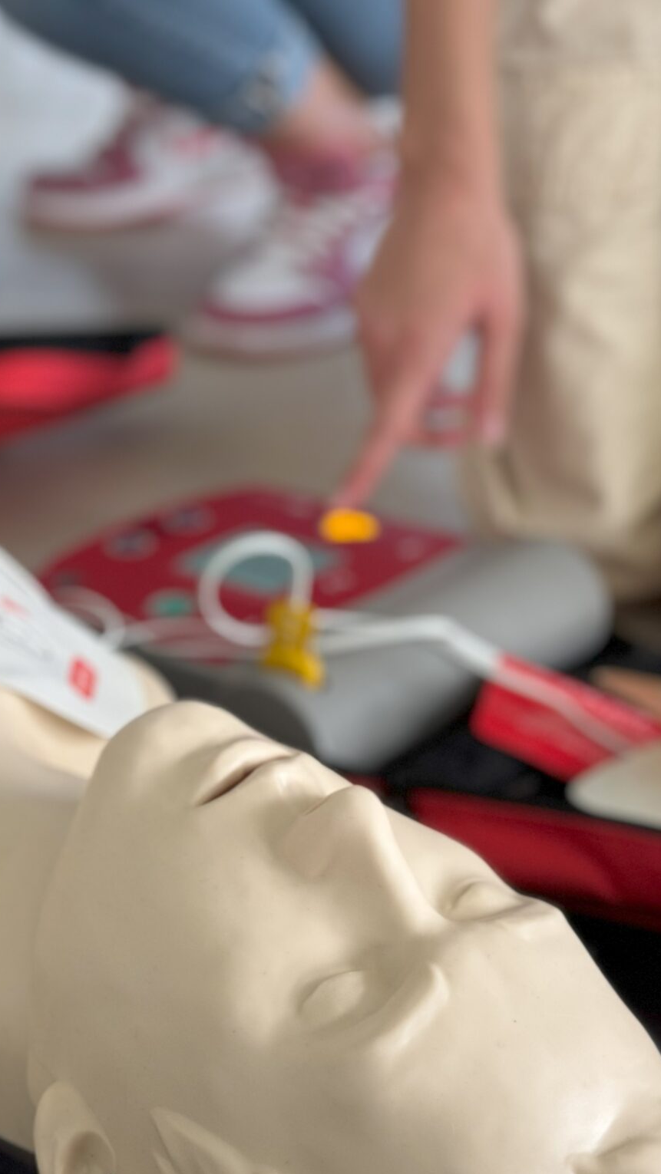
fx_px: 2180
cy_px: 588
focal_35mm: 70
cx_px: 74
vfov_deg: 30.1
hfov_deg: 17.0
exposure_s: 1/60
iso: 125
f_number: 1.78
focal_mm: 6.86
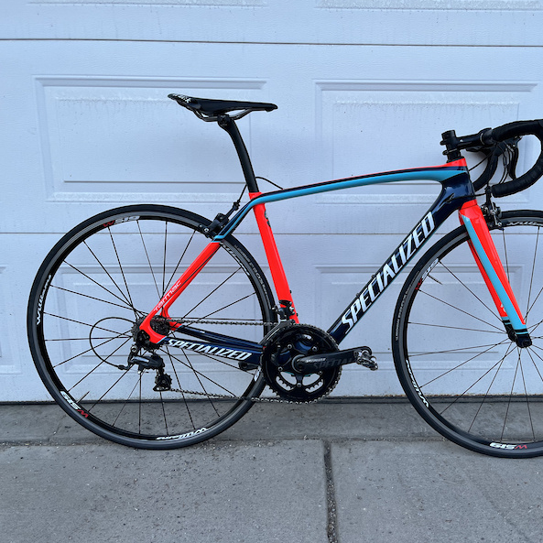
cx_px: 337
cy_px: 269
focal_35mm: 31
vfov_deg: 52.5
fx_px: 550
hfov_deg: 52.0
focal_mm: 5.1
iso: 40
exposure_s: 1/122
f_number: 1.6
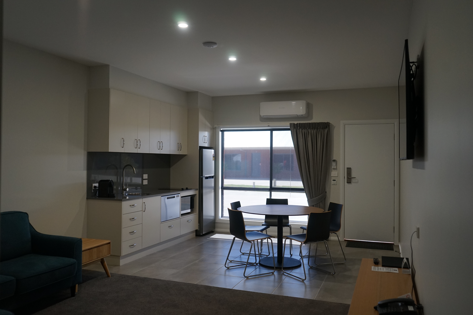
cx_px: 236
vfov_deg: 45.0
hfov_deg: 63.7
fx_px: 381
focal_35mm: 29
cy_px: 158
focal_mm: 29
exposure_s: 1/160
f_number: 4
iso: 800
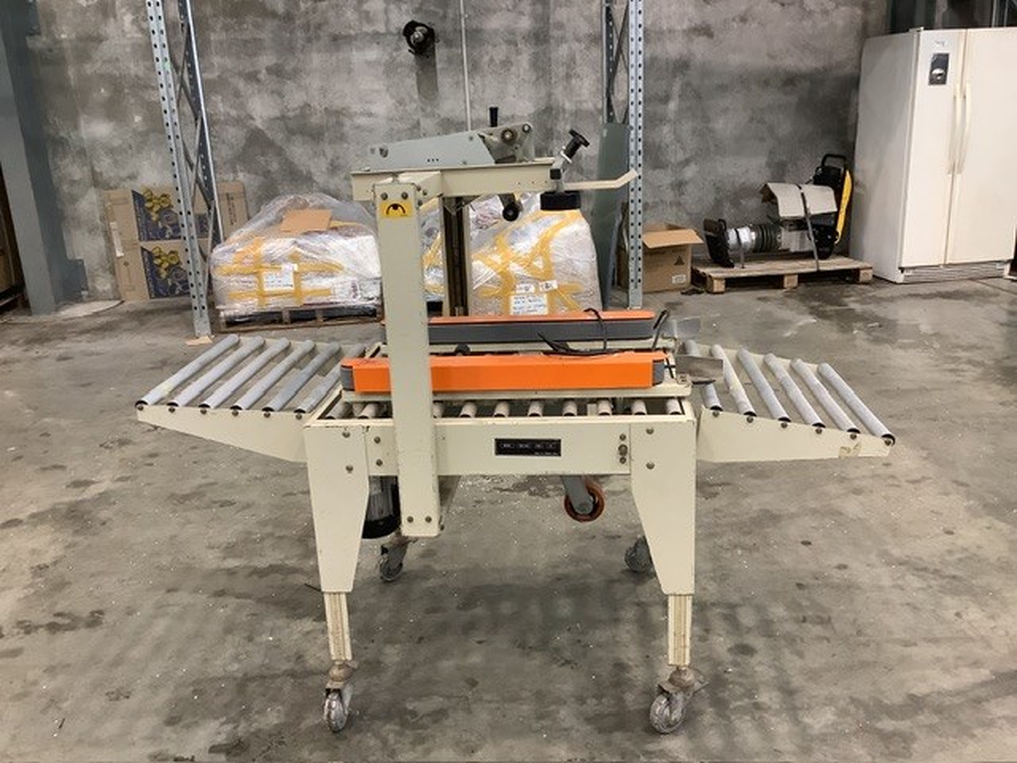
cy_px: 382
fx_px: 911
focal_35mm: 31
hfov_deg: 58.4
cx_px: 508
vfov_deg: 45.4
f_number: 2.4
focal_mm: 3.3
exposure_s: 1/50
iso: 250
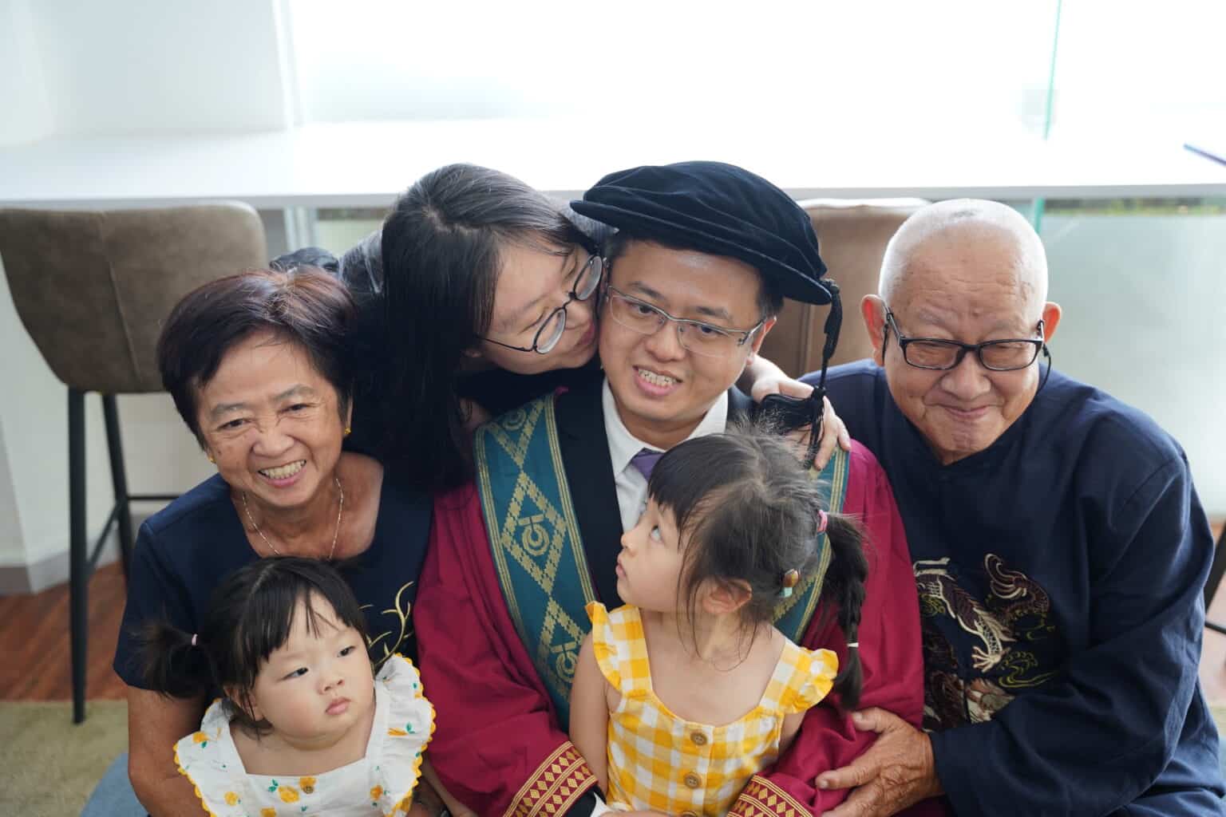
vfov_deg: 32.6
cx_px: 613
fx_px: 1400
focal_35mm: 41
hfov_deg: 47.3
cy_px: 408
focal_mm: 41.1
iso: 250
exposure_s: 1/80
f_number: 2.8
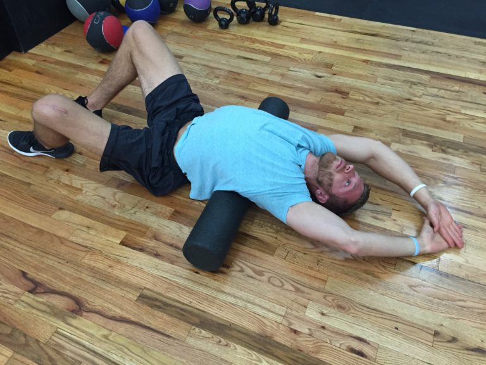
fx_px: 407
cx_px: 243
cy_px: 182
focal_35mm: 29
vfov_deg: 48.2
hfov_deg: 61.7
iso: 160
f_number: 2.2
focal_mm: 4.15
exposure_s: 1/30
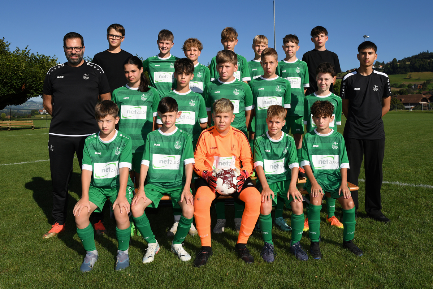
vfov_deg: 53.2
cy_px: 144
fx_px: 289
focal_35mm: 24
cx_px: 216
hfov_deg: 73.7
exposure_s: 1/250
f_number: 8
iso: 64
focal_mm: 24
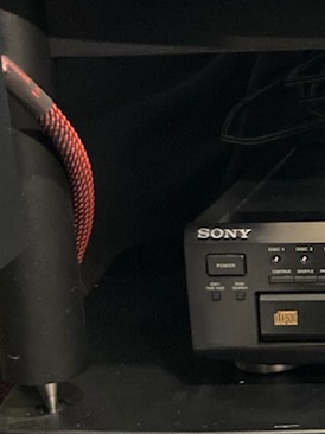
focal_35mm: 98
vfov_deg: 20.0
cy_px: 192
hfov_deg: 14.1
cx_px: 486
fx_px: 1228
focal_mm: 3.99
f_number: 1.8
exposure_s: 1/17
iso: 800
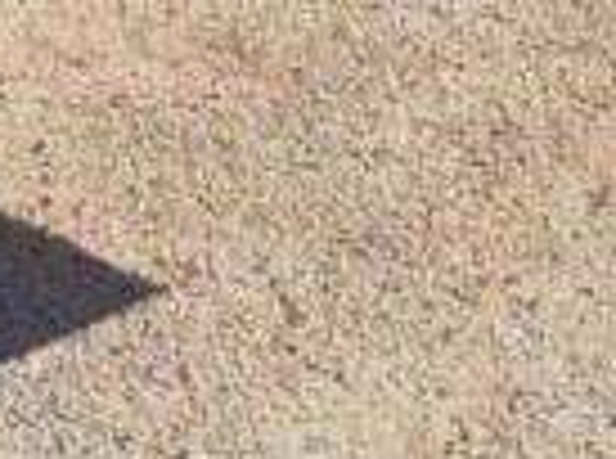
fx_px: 2361
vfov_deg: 10.2
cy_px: -477
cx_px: -391
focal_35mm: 133
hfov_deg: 13.7
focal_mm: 4.3
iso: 50
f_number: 2.4
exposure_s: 1/1664
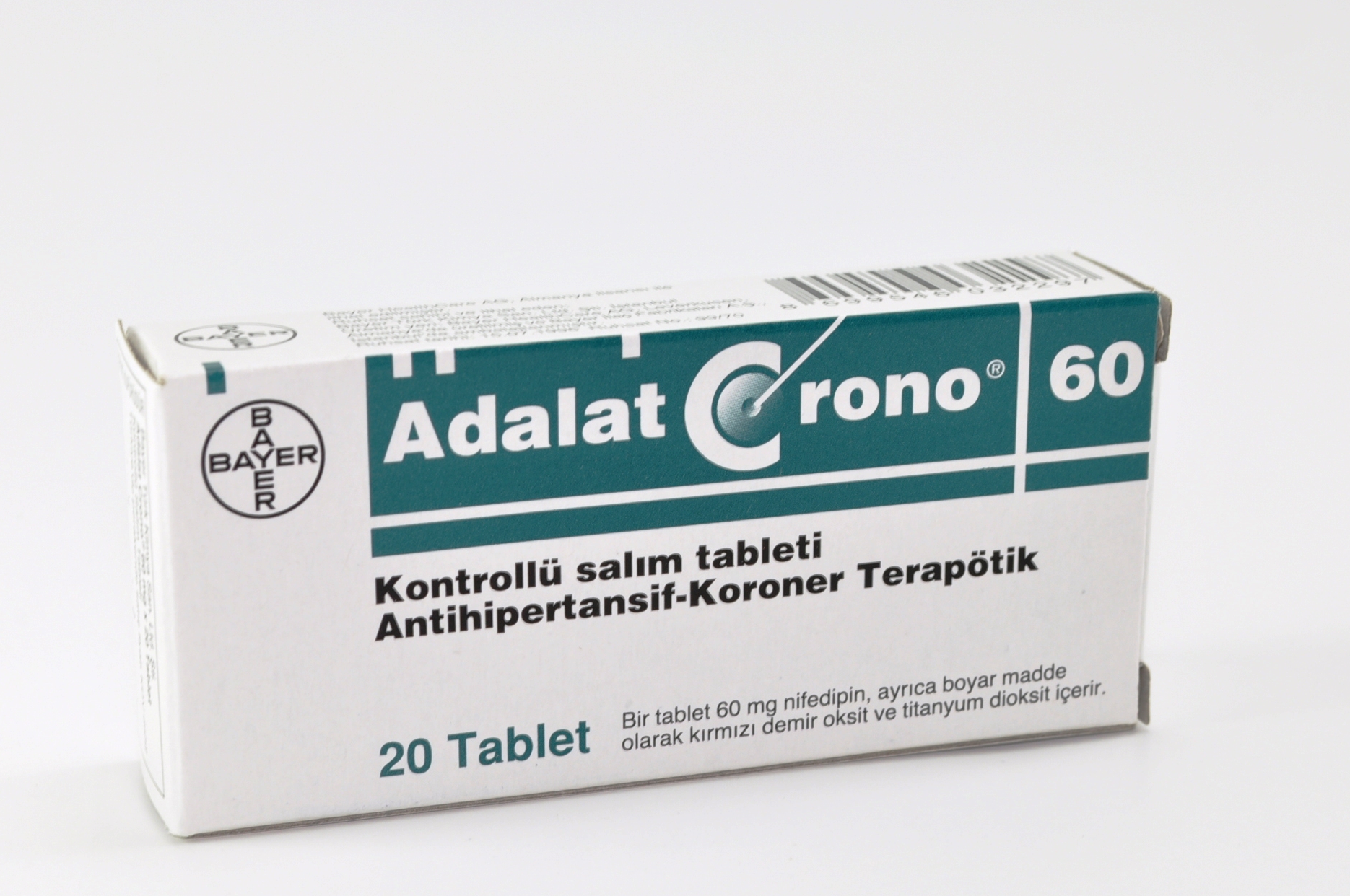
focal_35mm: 95
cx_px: 663
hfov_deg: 21.6
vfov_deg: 14.4
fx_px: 3542
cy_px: 511
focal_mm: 55
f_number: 13
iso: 200
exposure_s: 1/25
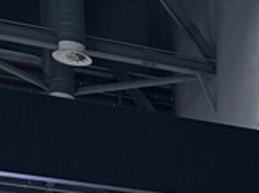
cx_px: 618
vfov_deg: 8.8
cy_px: 562
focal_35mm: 140
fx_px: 1045
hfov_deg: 11.6
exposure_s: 1/60
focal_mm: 6.76
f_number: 1.78
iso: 200
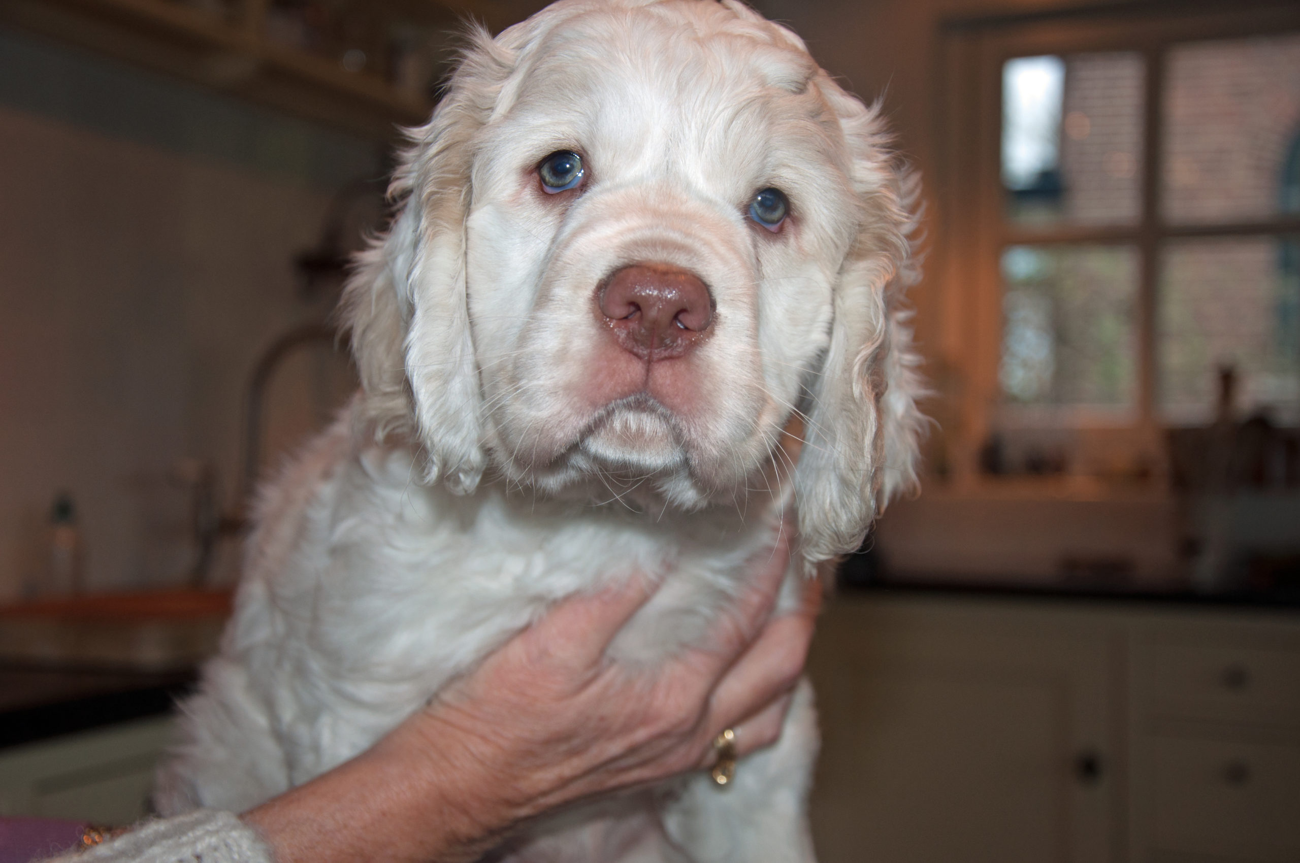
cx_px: 650
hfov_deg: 38.9
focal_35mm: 51
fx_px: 1839
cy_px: 432
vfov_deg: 26.4
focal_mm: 34
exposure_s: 1/60
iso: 200
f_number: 4.2
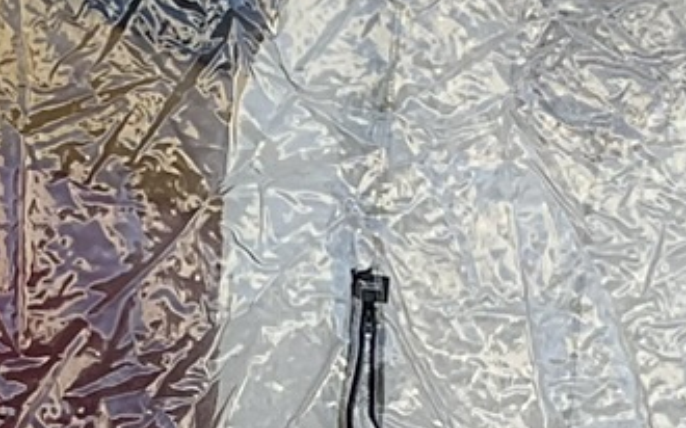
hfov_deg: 11.0
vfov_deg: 6.8
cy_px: 675
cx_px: 509
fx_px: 3570
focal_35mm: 191
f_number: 1.8
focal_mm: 3
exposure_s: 1/556
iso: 16
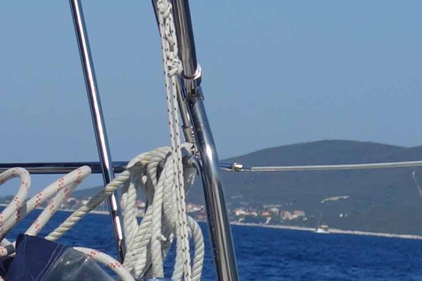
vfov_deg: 4.6
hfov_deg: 6.7
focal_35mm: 296
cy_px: -42
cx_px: -437
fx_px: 3470
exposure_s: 1/800
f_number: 6.3
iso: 125
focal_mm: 18.23
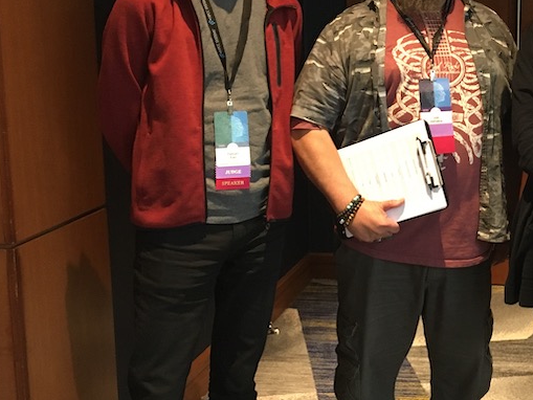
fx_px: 878
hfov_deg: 31.9
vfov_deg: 25.6
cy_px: 149
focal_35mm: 57
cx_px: 492
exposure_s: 1/20
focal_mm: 4.15
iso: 200
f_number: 2.2
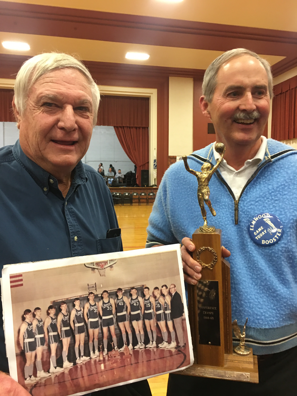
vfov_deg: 61.7
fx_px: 332
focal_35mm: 29
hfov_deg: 48.2
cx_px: 148
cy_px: 198
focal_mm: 4.15
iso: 80
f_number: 2.2
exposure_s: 1/15
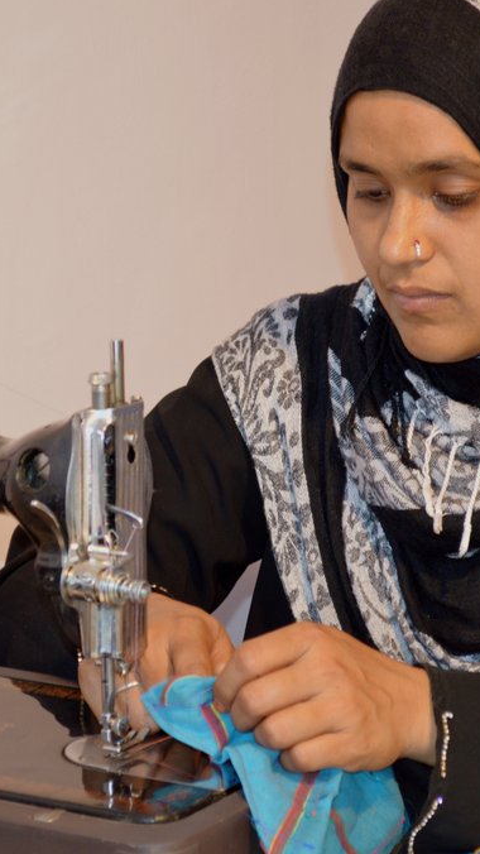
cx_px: 195
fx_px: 2961
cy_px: 425
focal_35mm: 131
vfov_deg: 16.4
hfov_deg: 9.3
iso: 640
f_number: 5.6
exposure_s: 1/60
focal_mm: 55
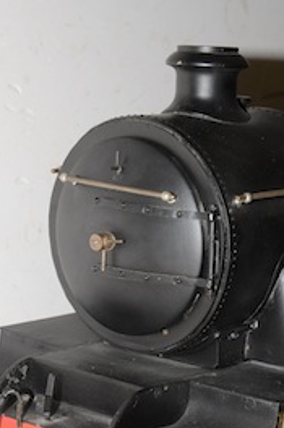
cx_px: 187
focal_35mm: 116
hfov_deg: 11.8
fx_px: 1378
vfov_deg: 17.6
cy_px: 324
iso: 400
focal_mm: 50
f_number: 13
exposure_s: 1/60
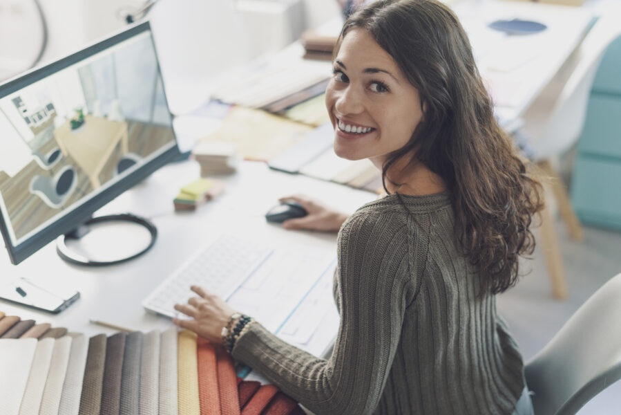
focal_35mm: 50
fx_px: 863
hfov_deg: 39.6
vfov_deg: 27.0
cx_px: 310
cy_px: 208
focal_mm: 50
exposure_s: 1/80
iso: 250
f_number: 2.2
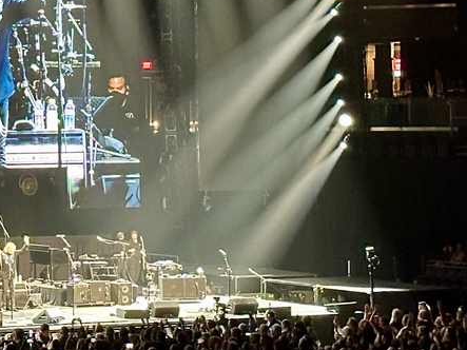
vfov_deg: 11.2
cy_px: -46
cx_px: -97
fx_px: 1753
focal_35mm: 130
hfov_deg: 14.7
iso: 500
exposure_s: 1/30
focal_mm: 6.86
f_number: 1.78
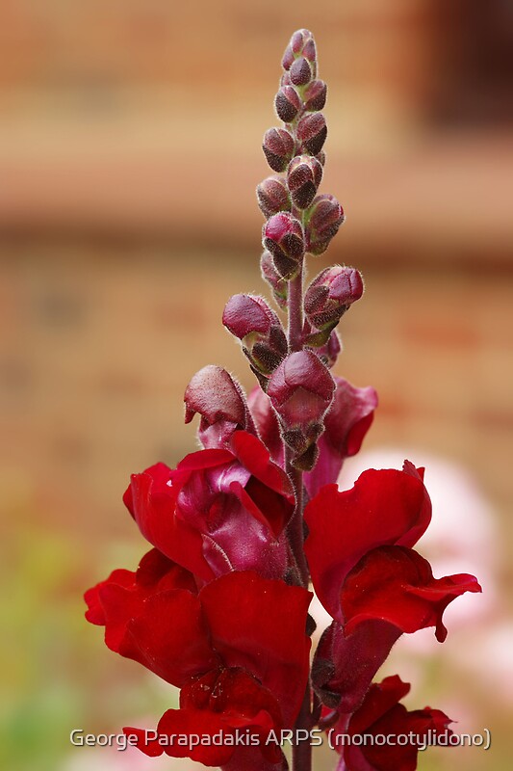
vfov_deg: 13.0
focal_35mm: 158
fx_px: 3368
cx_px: 256
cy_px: 386
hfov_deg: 8.7
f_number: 7.1
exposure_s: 1/80
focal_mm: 105
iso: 100
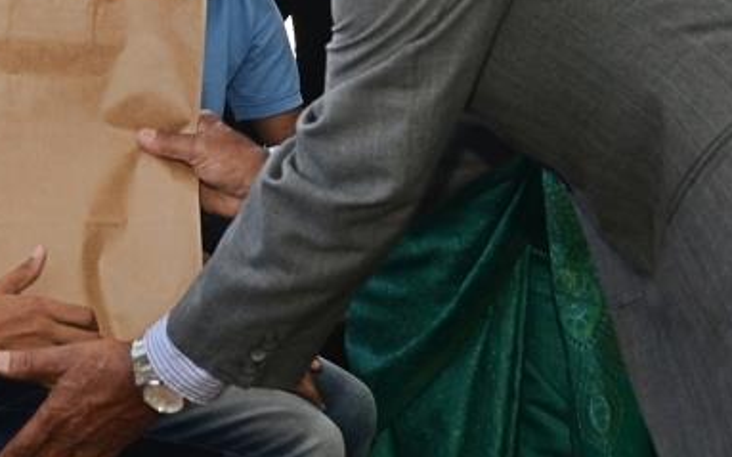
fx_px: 2174
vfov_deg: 11.8
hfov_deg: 19.0
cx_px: 189
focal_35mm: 109
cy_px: -20
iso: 400
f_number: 5.6
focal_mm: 27
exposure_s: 1/200
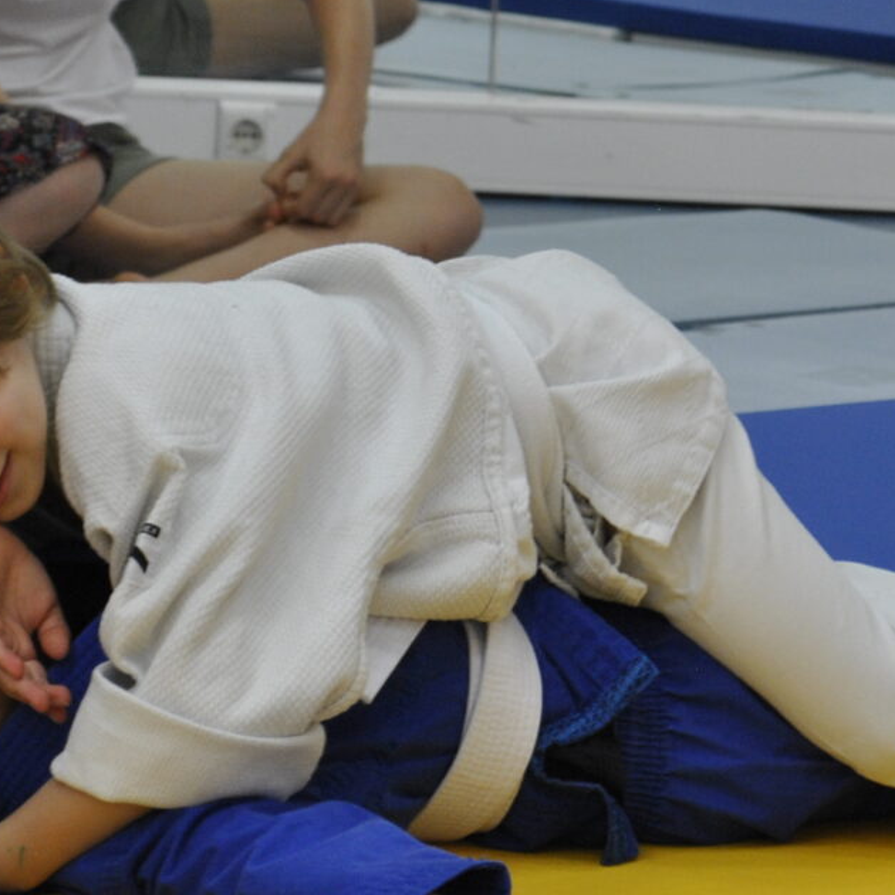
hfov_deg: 7.7
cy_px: 516
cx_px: 456
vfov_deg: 7.7
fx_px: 6681
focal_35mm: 228
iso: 360
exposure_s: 1/30
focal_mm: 55
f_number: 5.6
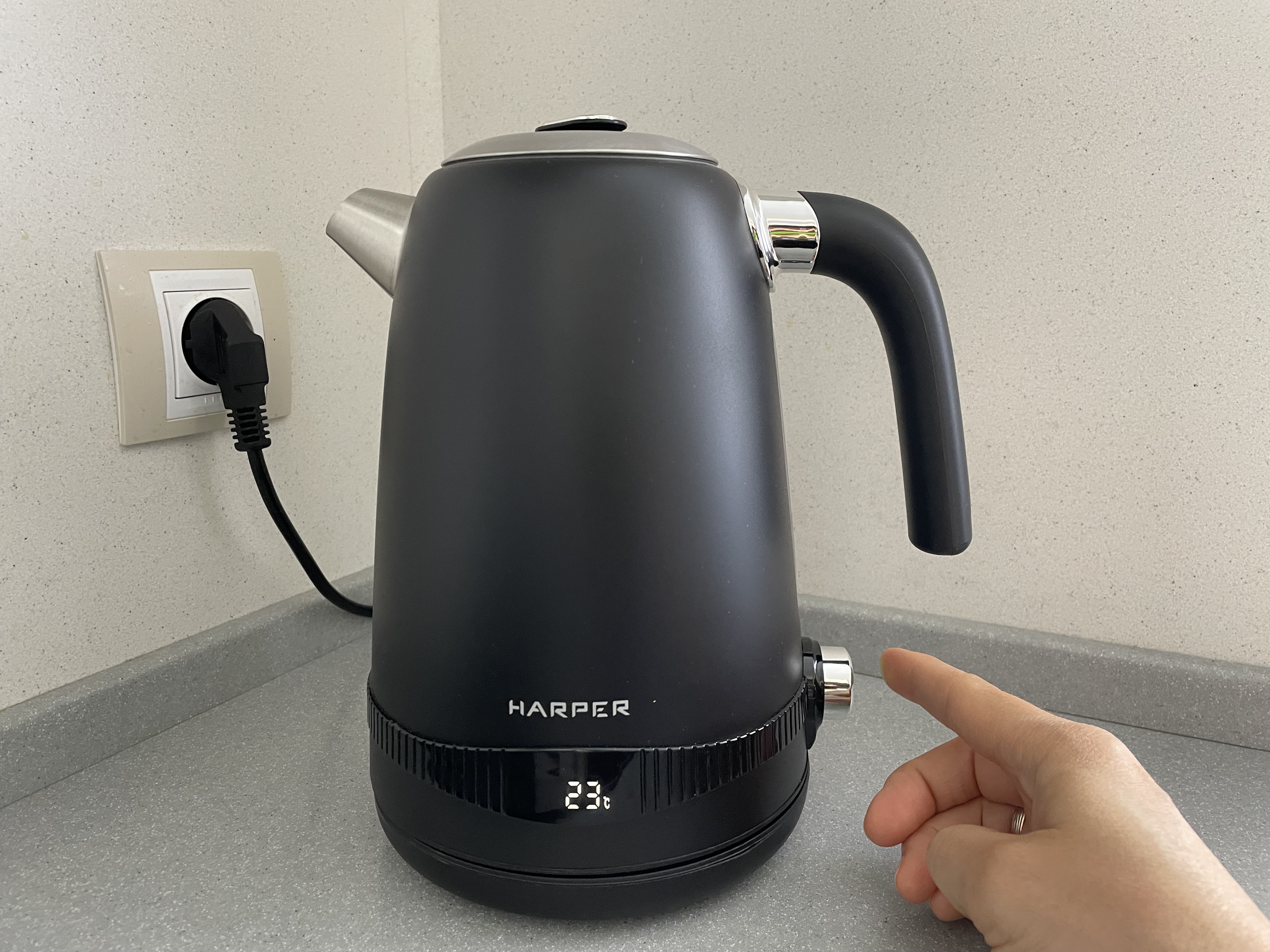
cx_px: 635
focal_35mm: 26
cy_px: 476
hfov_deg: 67.3
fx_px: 954
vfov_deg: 53.1
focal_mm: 4.2
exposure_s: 1/60
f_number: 1.6
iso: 250
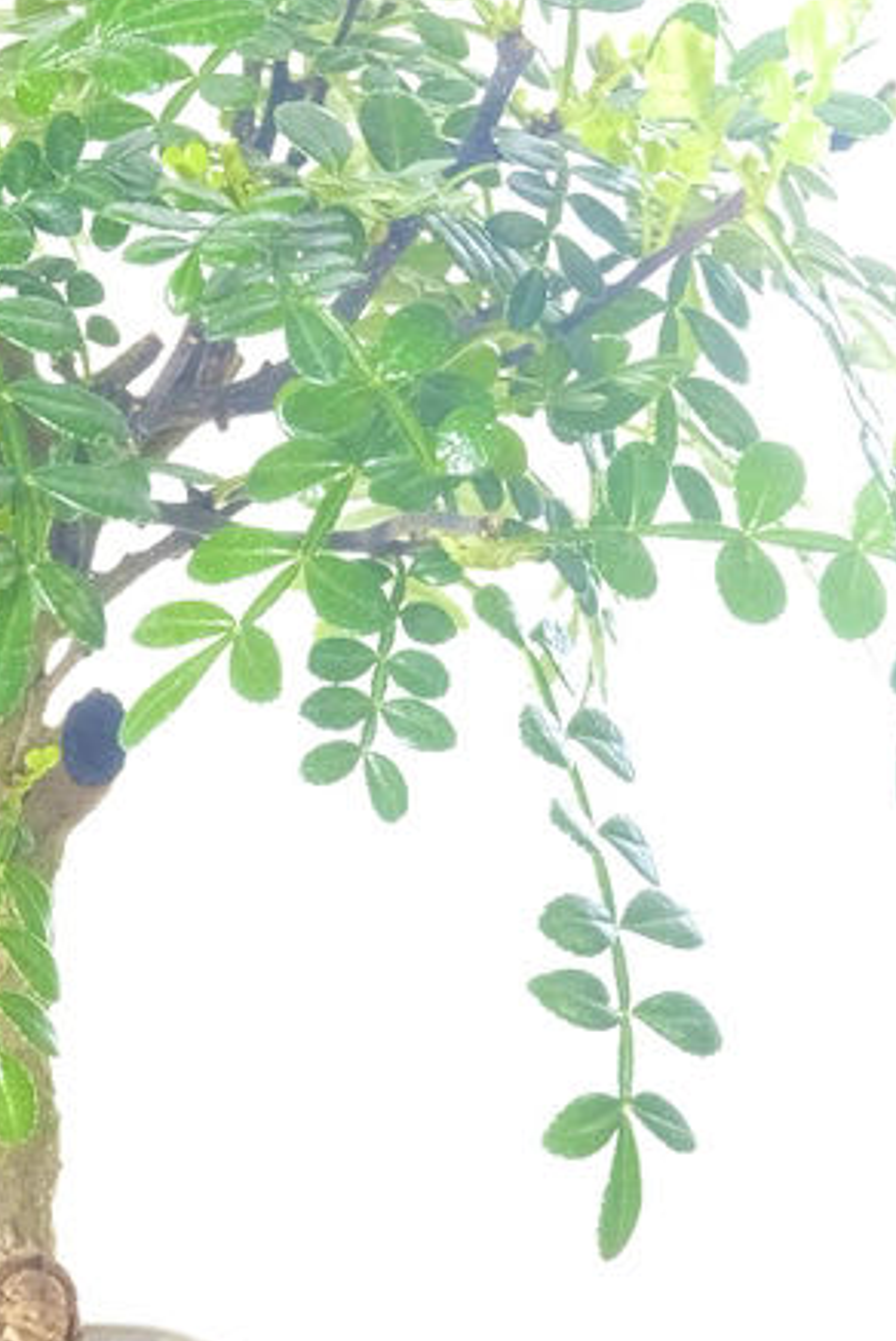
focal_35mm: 360
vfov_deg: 5.7
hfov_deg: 3.8
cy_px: 786
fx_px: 13418
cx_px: -380
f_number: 13
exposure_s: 1/13
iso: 2000
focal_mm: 81.9
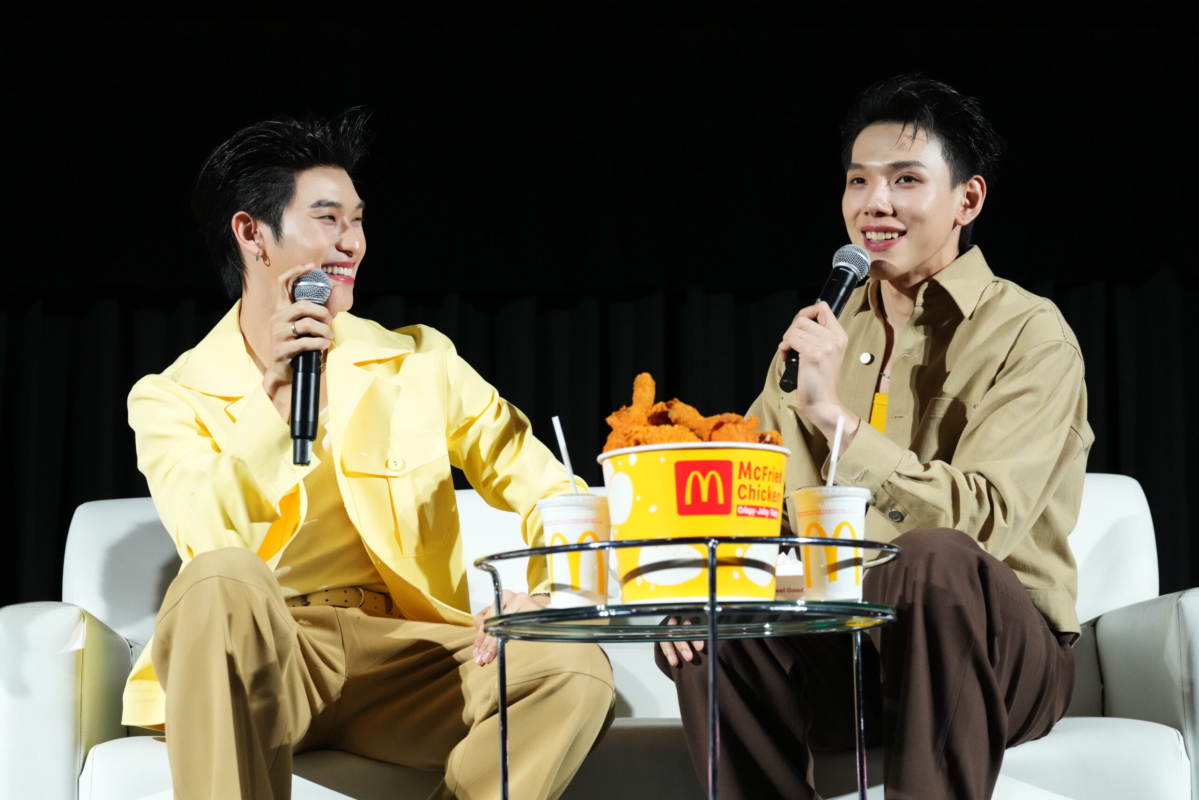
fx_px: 2831
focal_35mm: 85
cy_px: 400
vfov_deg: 16.1
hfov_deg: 23.9
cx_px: 600
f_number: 6.3
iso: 5000
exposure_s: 1/125
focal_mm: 85
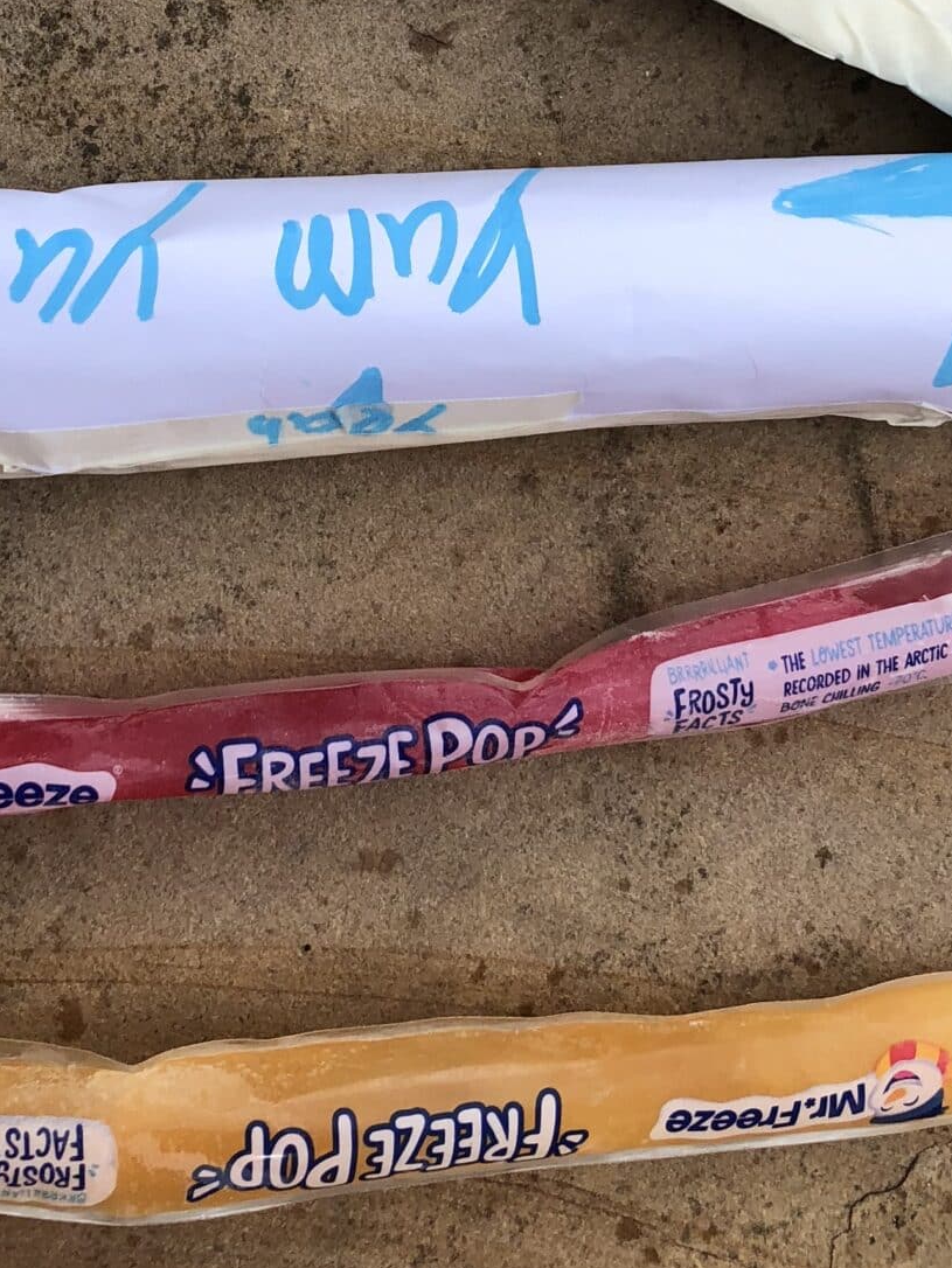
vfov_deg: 28.3
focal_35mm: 66
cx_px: 334
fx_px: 2419
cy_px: 135
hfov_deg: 22.2
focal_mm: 3.99
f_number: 1.8
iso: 20
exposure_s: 1/979
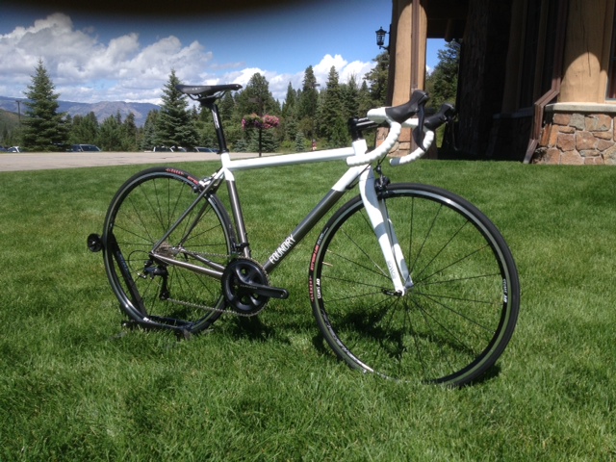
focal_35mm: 35
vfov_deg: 40.7
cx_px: 308
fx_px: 623
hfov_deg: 52.6
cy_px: 231
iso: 50
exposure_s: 1/1534
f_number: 2.4
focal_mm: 4.28
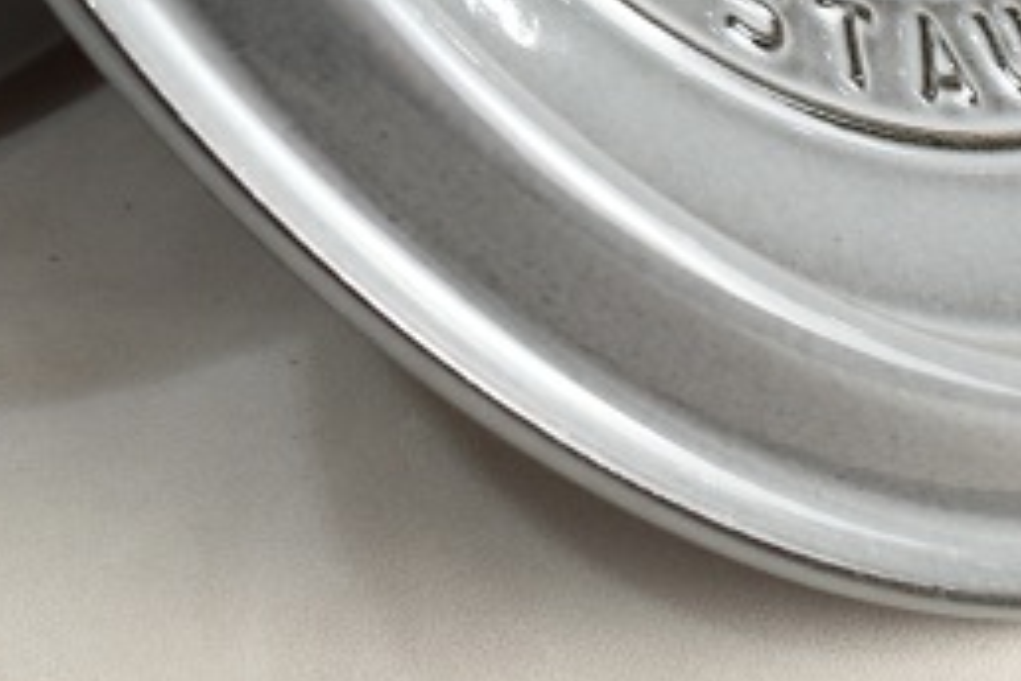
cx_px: -103
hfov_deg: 12.4
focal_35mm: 163
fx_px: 4622
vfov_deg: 8.2
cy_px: -487
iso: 200
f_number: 5.6
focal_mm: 28
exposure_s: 1/15
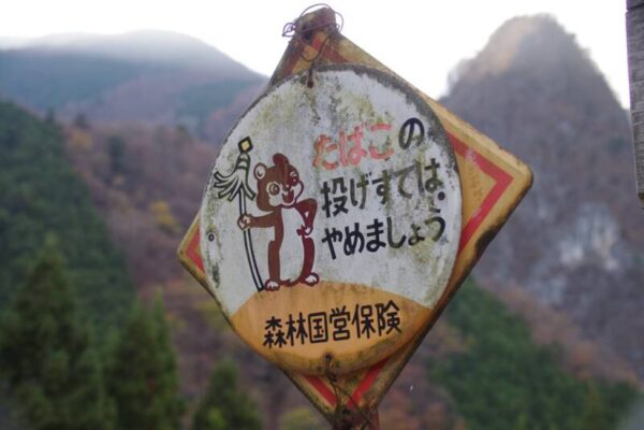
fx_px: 984
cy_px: 215
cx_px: 322
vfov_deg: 24.6
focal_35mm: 55
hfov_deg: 36.2
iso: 200
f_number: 4.5
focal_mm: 37
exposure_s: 1/125
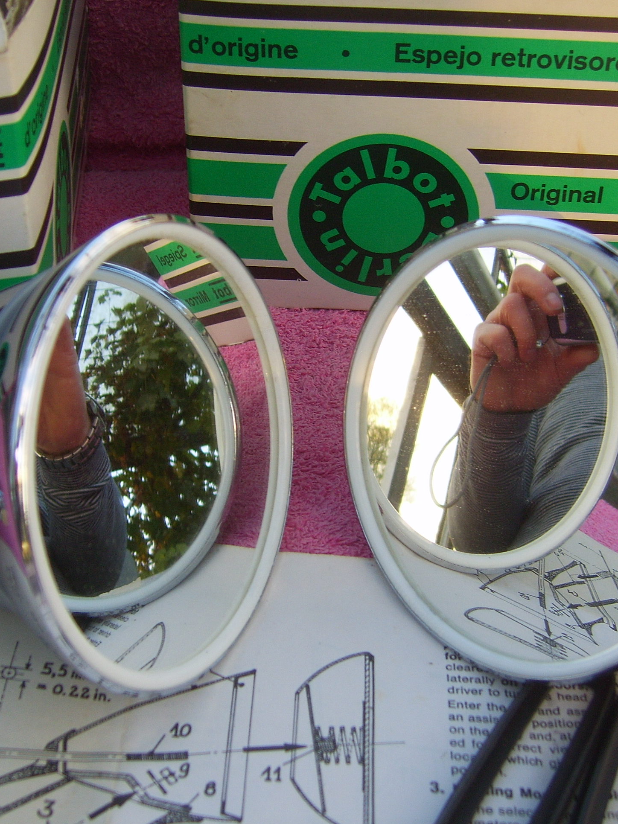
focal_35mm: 51
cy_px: 414
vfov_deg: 37.5
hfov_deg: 28.6
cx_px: 308
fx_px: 1214
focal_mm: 7.8
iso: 50
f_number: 2.8
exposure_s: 1/80
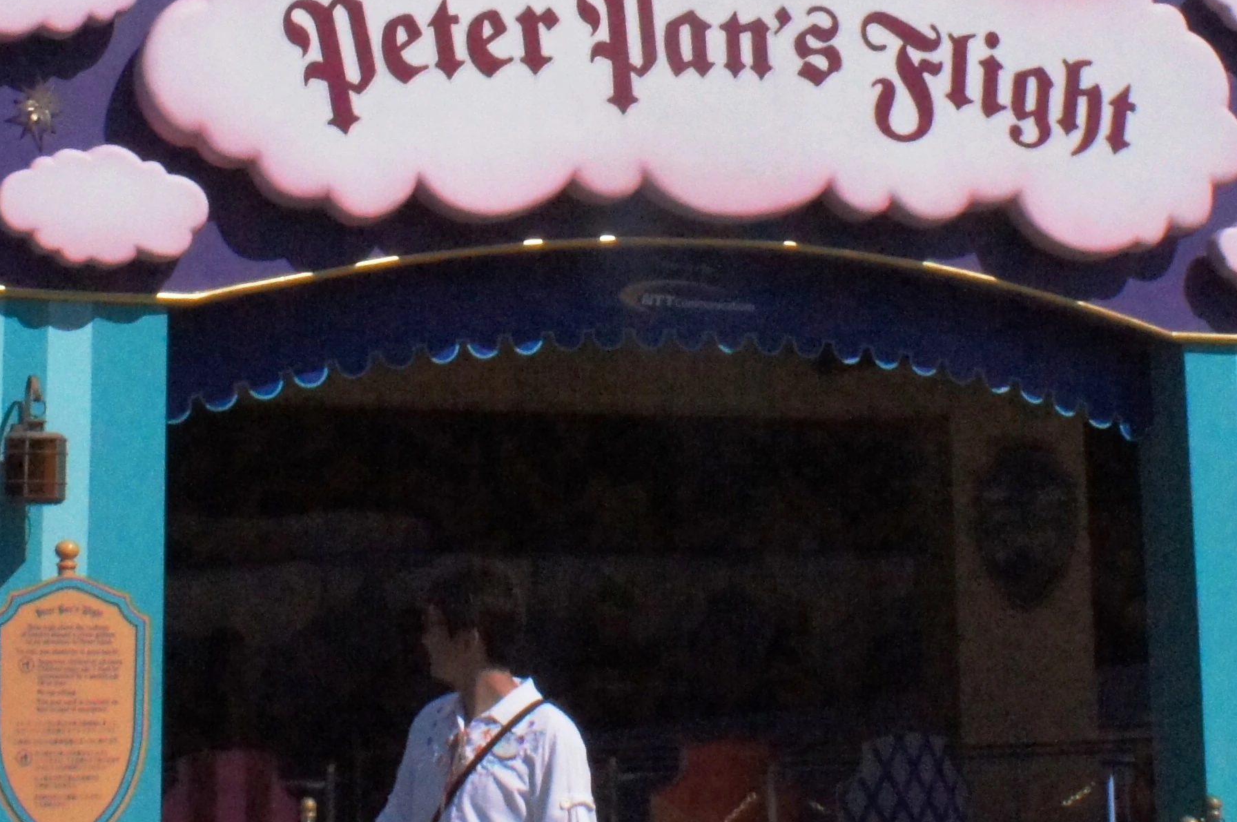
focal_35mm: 74
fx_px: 2540
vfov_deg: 18.0
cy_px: 16
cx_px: 568
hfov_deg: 27.4
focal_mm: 18
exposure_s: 1/4000
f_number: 20
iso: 3200
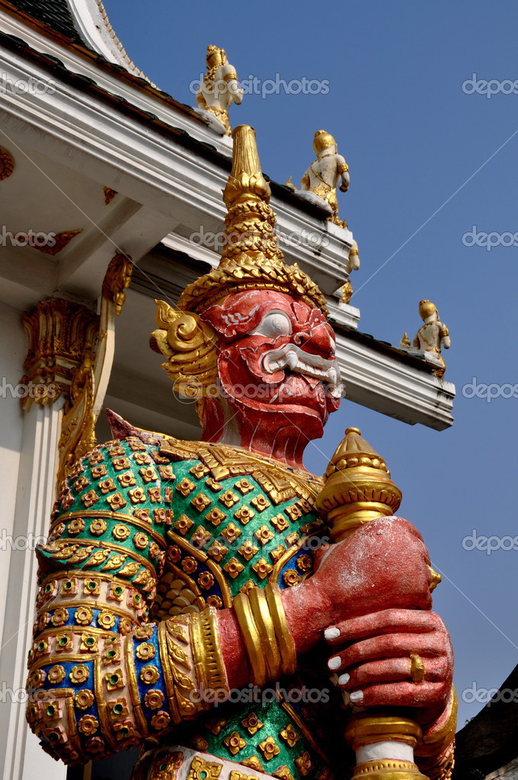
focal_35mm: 48
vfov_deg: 41.2
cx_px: 259
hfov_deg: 28.0
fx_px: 1039
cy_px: 390
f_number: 11
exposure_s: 1/500
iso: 200
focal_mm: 32
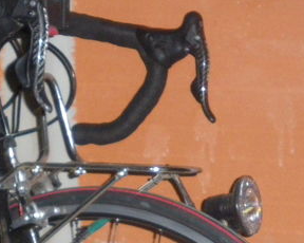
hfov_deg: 15.3
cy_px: 318
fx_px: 1097
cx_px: -54
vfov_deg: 12.2
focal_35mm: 122
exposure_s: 1/50
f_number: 3.5
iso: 400
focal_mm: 6.3
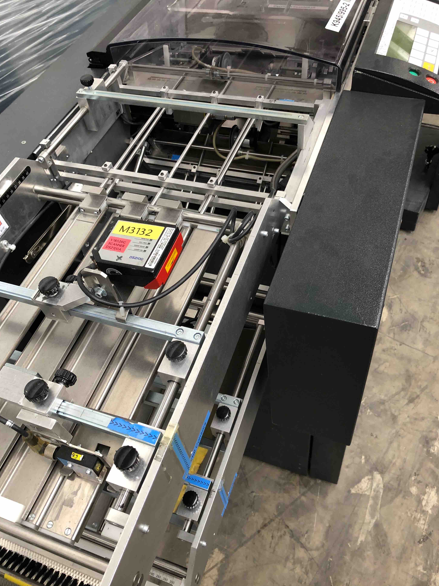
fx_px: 490
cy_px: 289
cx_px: 221
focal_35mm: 29
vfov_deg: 61.7
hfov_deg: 48.2
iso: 40
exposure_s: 1/24
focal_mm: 3.99
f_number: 1.8
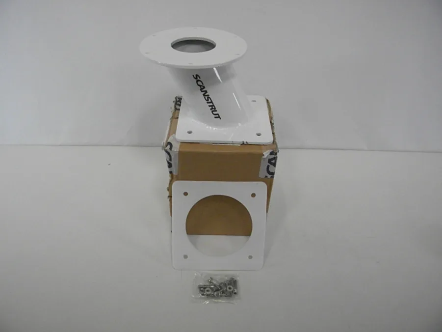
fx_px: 358
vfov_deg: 49.8
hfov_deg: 63.4
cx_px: 221
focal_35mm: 28
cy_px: 166
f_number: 7
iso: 720
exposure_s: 1/275
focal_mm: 5
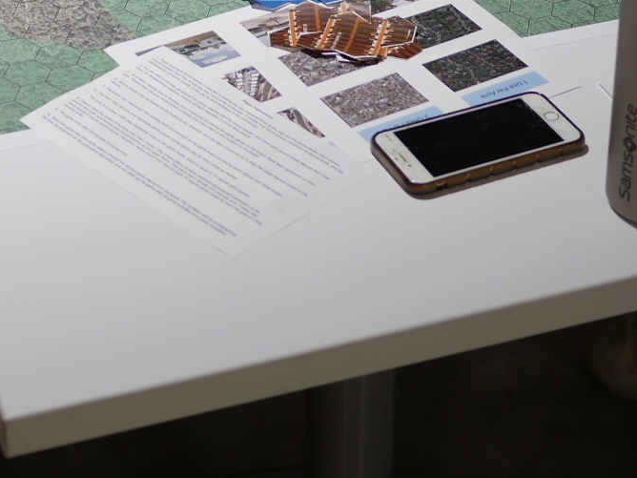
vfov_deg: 10.5
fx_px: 2503
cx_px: 235
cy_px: -285
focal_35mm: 136
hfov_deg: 14.5
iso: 200
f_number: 1.7
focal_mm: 20
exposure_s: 1/100
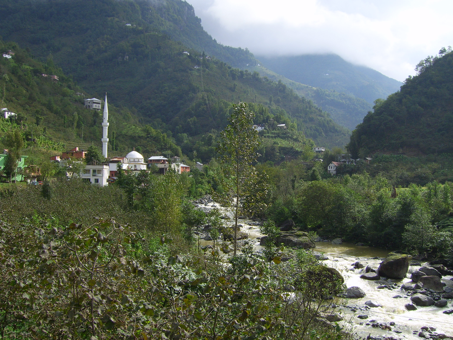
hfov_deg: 49.0
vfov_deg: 37.7
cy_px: 170
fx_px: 497
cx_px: 226
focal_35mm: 38
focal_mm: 7.8
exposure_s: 1/320
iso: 50
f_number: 6.4
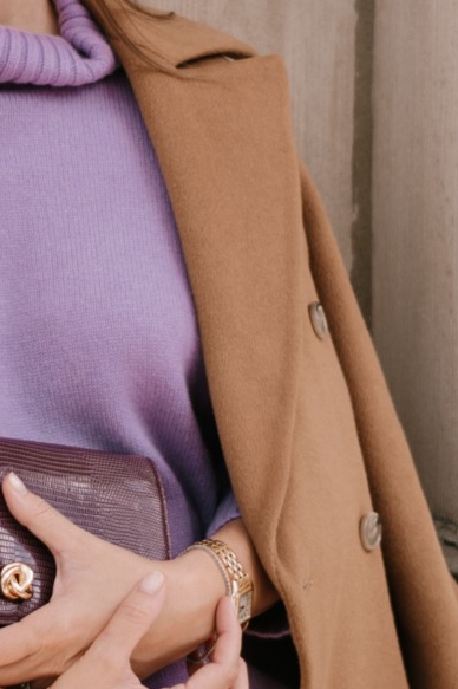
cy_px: 136
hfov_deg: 7.9
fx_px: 3305
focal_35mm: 173
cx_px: 78
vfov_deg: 11.8
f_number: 2
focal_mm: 35
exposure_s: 1/640
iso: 50
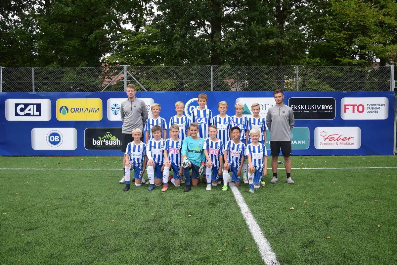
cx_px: 198
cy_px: 132
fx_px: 347
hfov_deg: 59.5
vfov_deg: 41.7
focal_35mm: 32
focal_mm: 21
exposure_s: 1/1000
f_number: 4
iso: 720
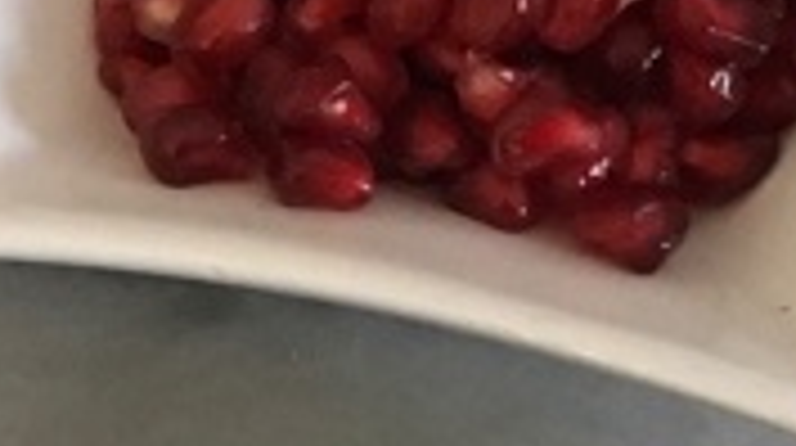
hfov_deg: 11.6
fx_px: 3857
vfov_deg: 6.5
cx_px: -72
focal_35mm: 183
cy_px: 739
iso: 200
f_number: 2.2
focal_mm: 4.15
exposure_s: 1/33
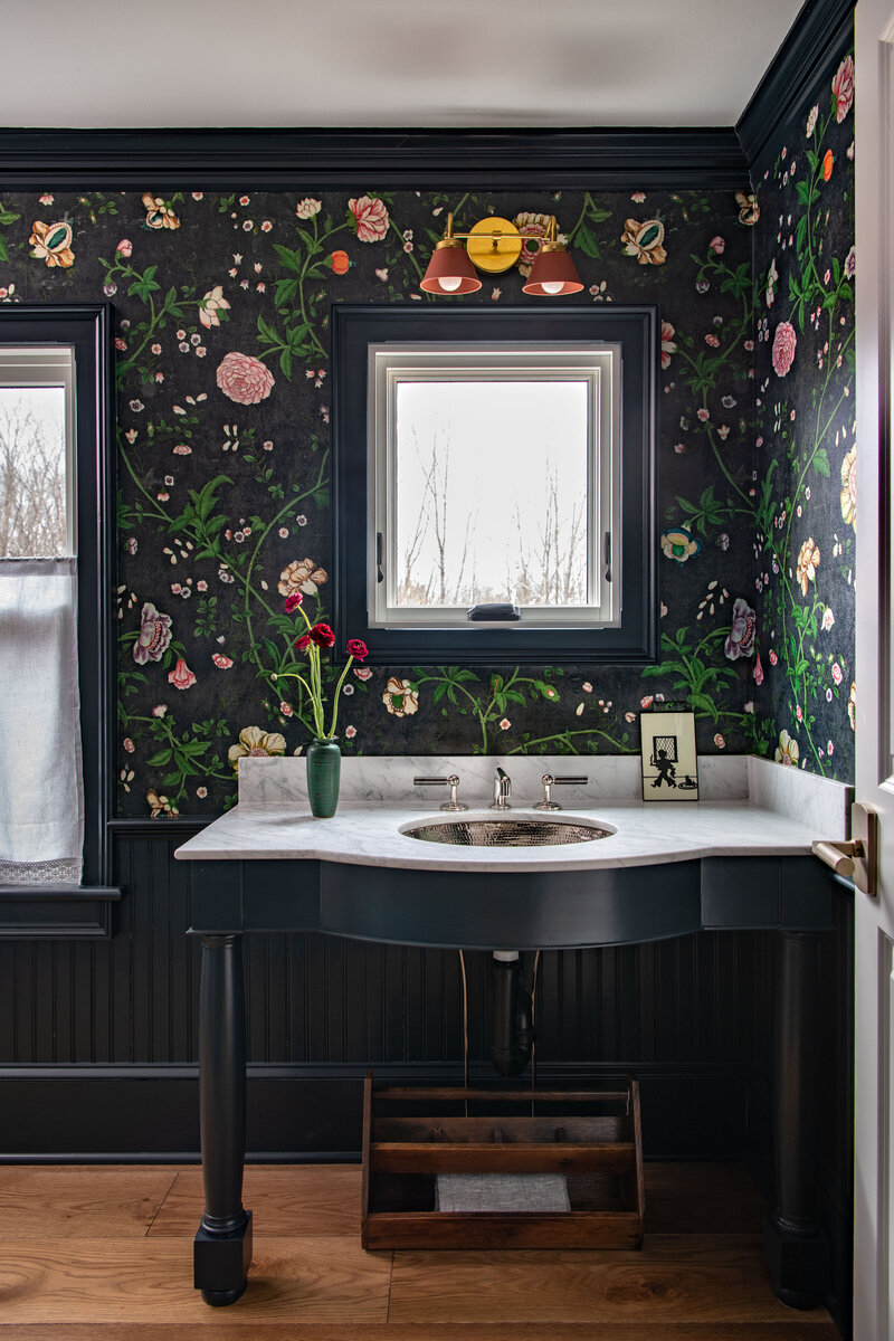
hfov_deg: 53.1
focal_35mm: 24
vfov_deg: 73.7
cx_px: 447
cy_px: 670
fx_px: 894
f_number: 5.6
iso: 100
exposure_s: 1/10
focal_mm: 24
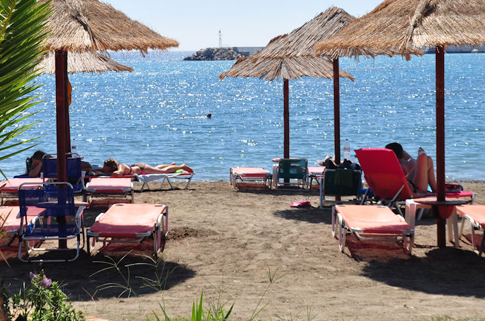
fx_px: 955
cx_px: 209
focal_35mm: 71
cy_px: 91
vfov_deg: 19.0
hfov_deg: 28.5
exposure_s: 1/500
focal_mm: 28
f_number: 9
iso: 200
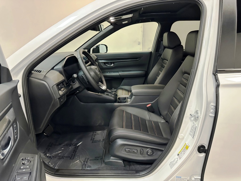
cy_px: 90
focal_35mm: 24
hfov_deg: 71.6
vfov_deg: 56.8
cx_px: 120
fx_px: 167
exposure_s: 1/60
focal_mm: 6.86
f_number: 1.78
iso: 640
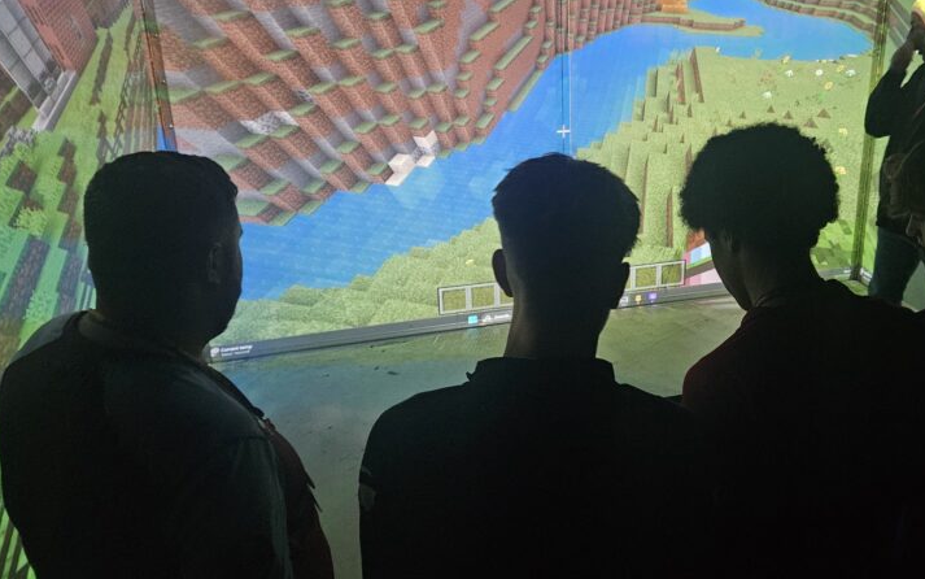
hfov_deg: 54.3
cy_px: 247
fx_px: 883
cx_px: 611
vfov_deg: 36.2
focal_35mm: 35
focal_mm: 5.4
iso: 640
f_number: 1.8
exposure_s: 1/24
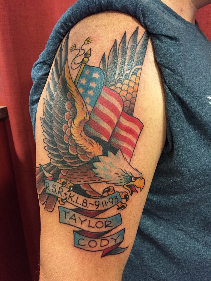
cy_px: 140
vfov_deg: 61.7
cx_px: 106
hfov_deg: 48.2
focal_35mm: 29
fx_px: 236
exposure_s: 1/24
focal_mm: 4.2
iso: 250
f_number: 2.2
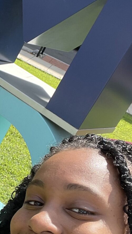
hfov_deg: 15.2
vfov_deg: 29.3
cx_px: -80
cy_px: 107
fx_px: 448
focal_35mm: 72
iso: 25
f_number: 2.2
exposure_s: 1/292
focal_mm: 2.71
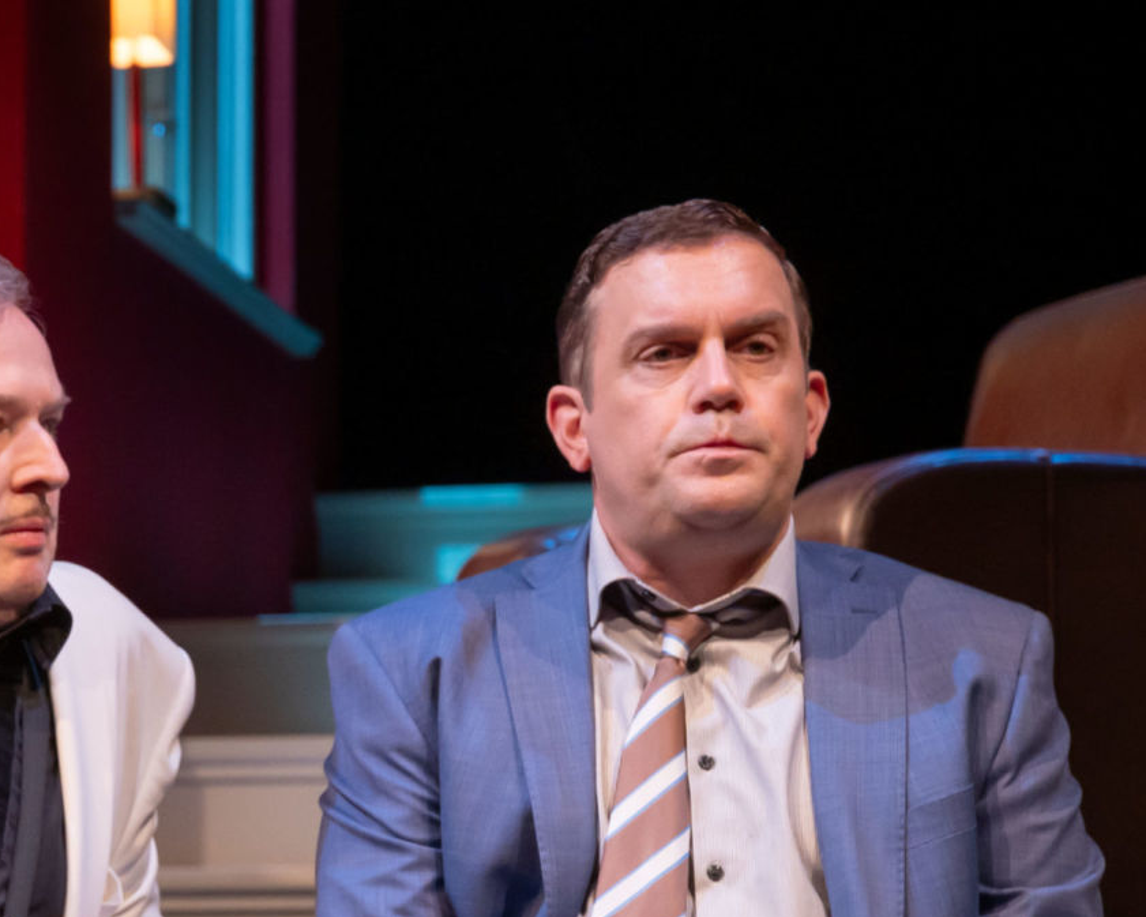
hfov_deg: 12.6
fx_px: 5088
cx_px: -93
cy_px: 751
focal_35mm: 150
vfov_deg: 10.3
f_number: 5
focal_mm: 70
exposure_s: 1/125
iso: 2000
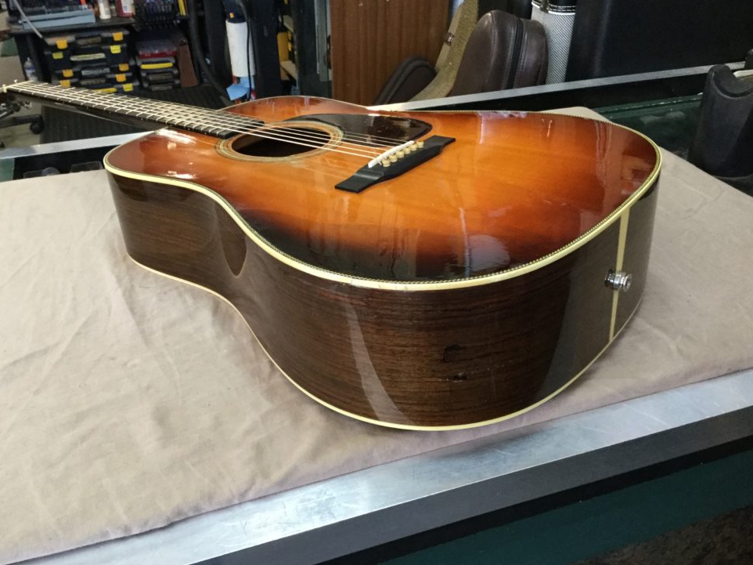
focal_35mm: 33
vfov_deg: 42.9
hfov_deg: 55.4
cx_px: 373
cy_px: 295
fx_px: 718
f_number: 2.4
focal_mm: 3.3
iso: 160
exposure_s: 1/30
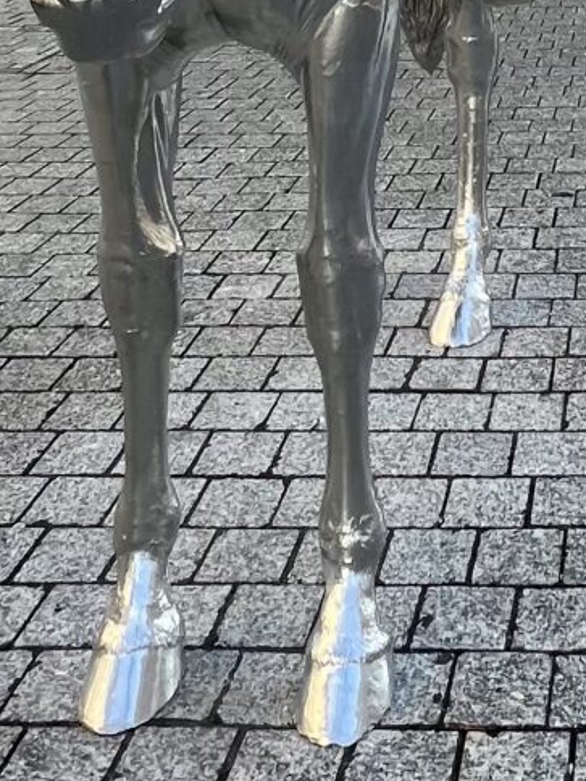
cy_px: -381
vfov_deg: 26.1
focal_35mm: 55
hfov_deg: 25.0
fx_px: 1241
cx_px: 620
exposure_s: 1/260
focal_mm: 1.57
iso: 32
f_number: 1.8
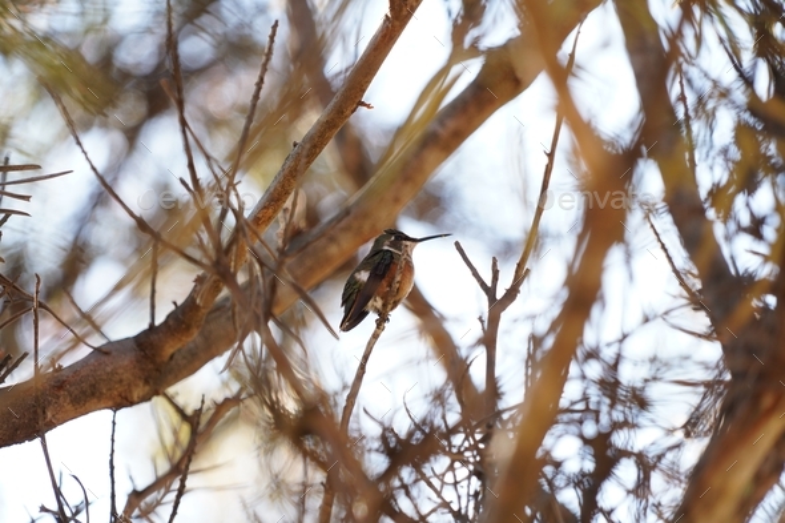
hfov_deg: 8.6
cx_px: 392
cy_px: 262
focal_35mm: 240
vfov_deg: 5.7
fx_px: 5232
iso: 400
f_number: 6.3
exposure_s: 1/100
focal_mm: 240
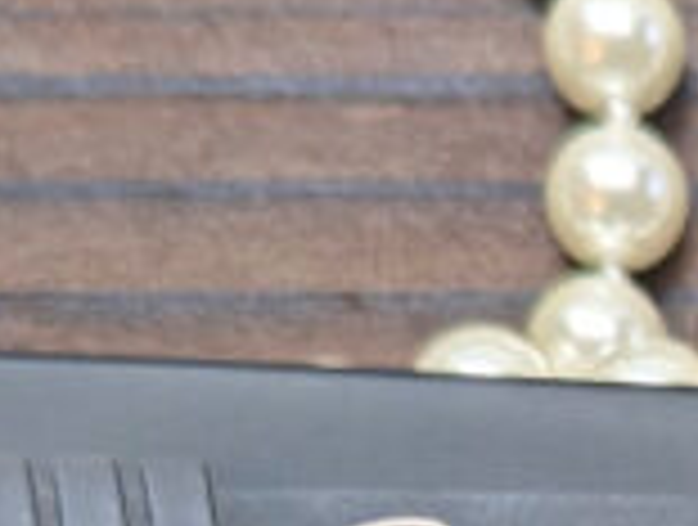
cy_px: 1110
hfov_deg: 12.8
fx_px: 2991
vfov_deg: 9.3
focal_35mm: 148
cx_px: 950
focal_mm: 6.81
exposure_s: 1/39.7
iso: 64
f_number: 1.85
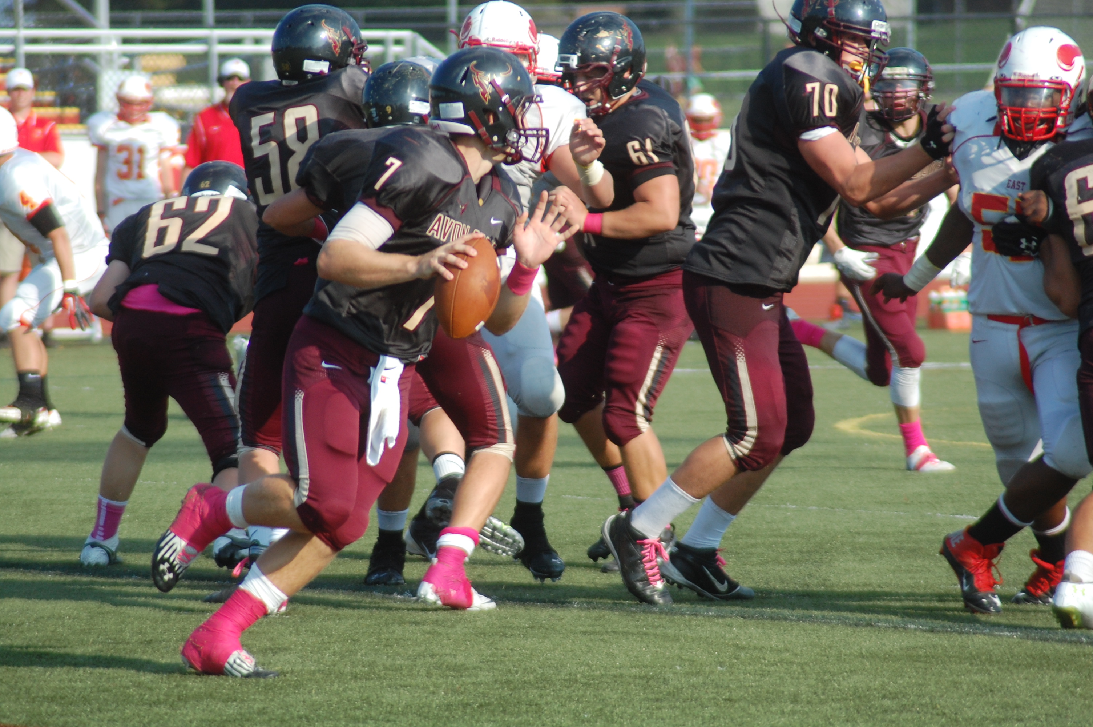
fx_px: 10920
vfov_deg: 3.8
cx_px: 546
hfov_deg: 5.7
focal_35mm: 360
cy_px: 364
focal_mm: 240
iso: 400
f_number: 5.3
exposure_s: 1/1000
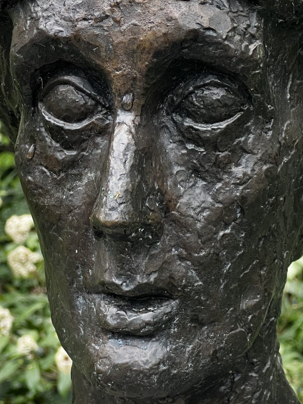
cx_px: 189
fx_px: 1587
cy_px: 122
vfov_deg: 14.5
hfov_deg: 10.9
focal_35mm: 136
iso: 125
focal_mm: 9
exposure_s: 1/99
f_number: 2.8
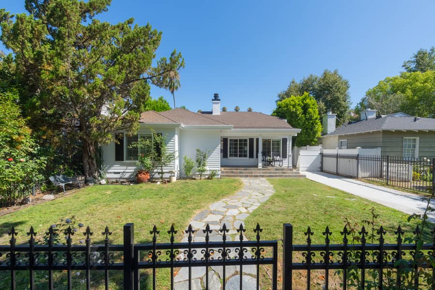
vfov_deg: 81.3
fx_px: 169
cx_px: 218
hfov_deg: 104.2
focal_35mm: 14
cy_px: 145
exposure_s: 1/1600
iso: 400
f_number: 14
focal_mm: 14
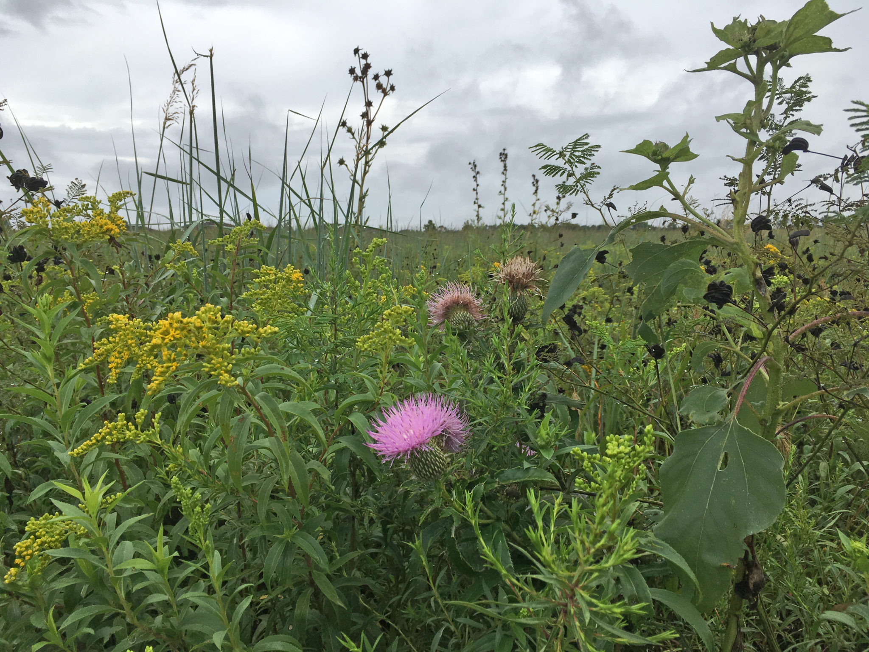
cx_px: 434
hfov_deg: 61.7
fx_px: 728
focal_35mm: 29
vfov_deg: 48.2
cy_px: 326
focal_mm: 4.15
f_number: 2.2
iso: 25
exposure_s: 1/1538
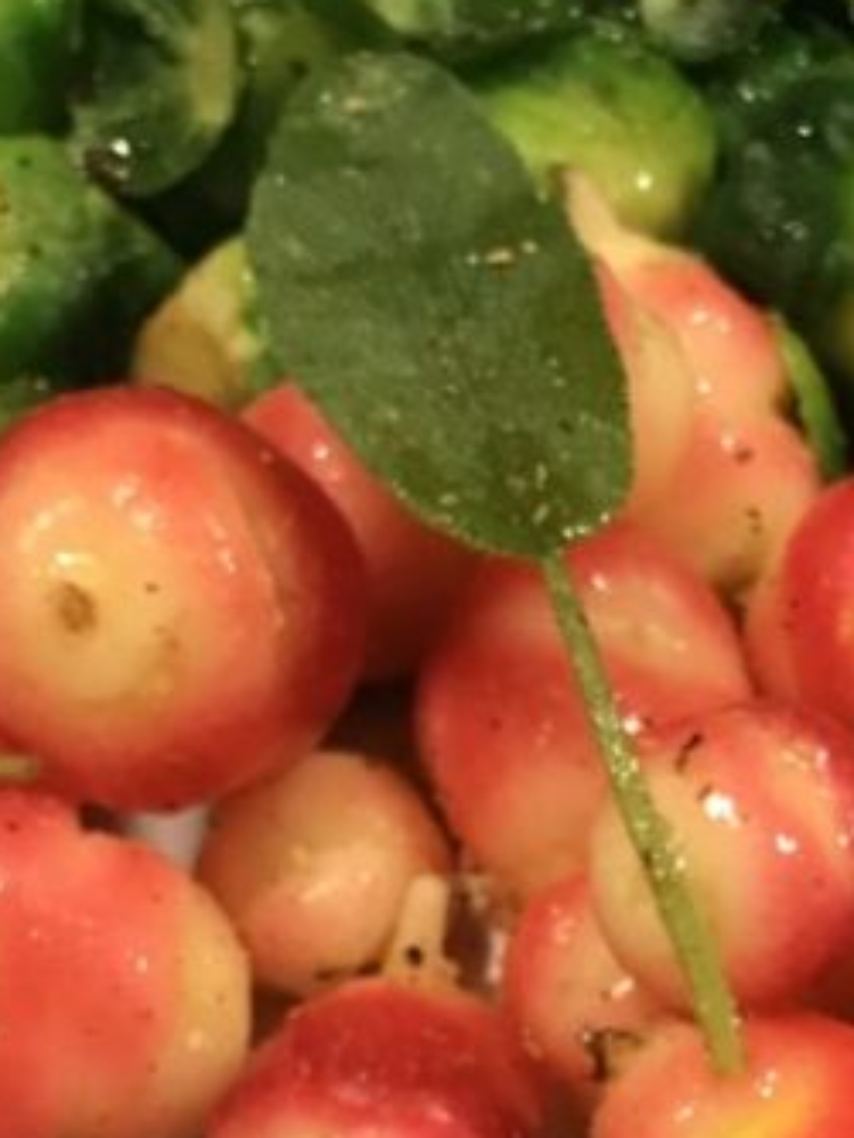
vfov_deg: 20.7
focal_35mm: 86
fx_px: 2827
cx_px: 857
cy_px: 1483
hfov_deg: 16.8
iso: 64
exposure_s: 1/17
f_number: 1.8
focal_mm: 3.99
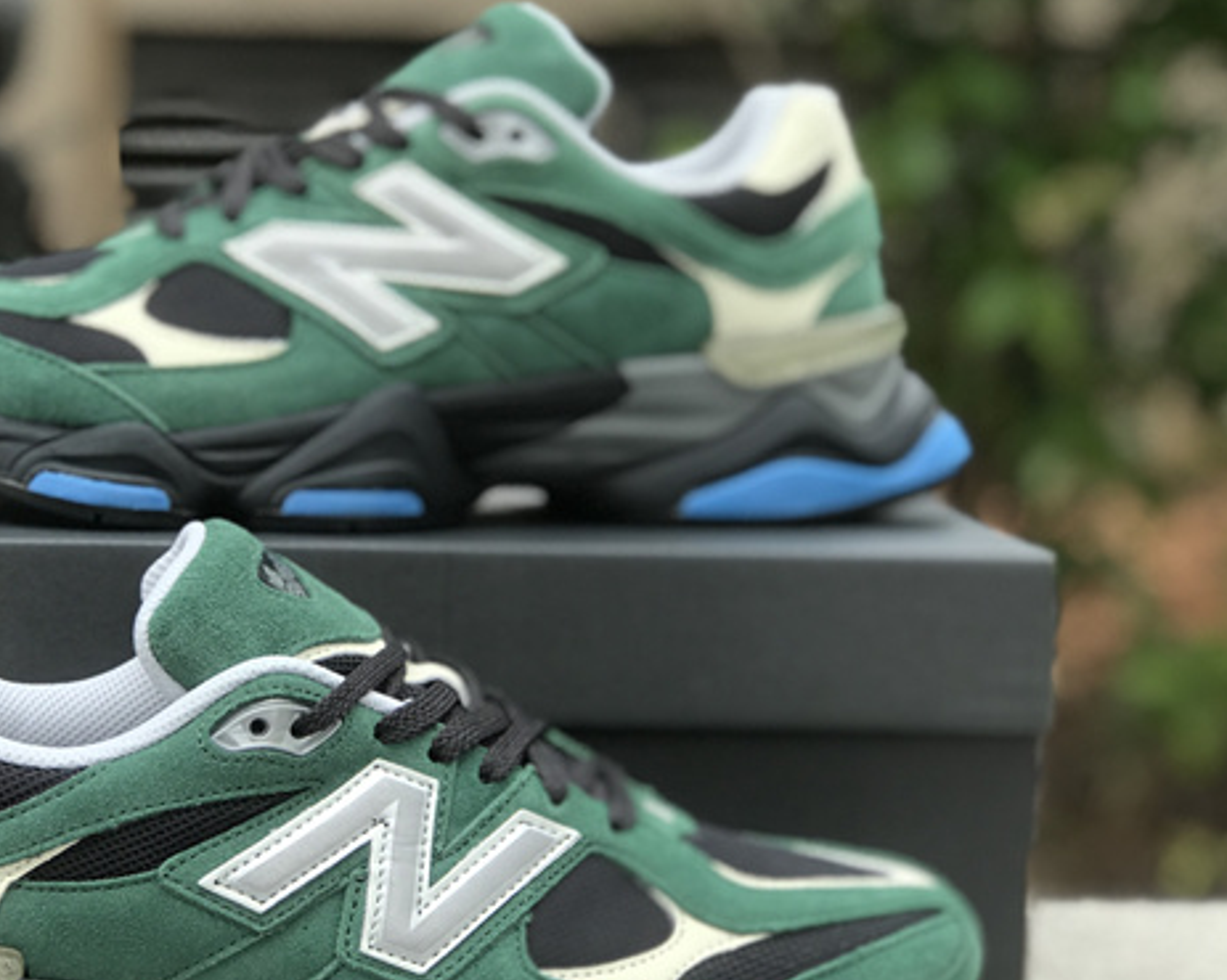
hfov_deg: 21.4
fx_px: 3231
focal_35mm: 89
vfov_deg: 17.2
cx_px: 358
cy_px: 568
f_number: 2.8
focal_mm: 6.6
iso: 25
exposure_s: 1/100
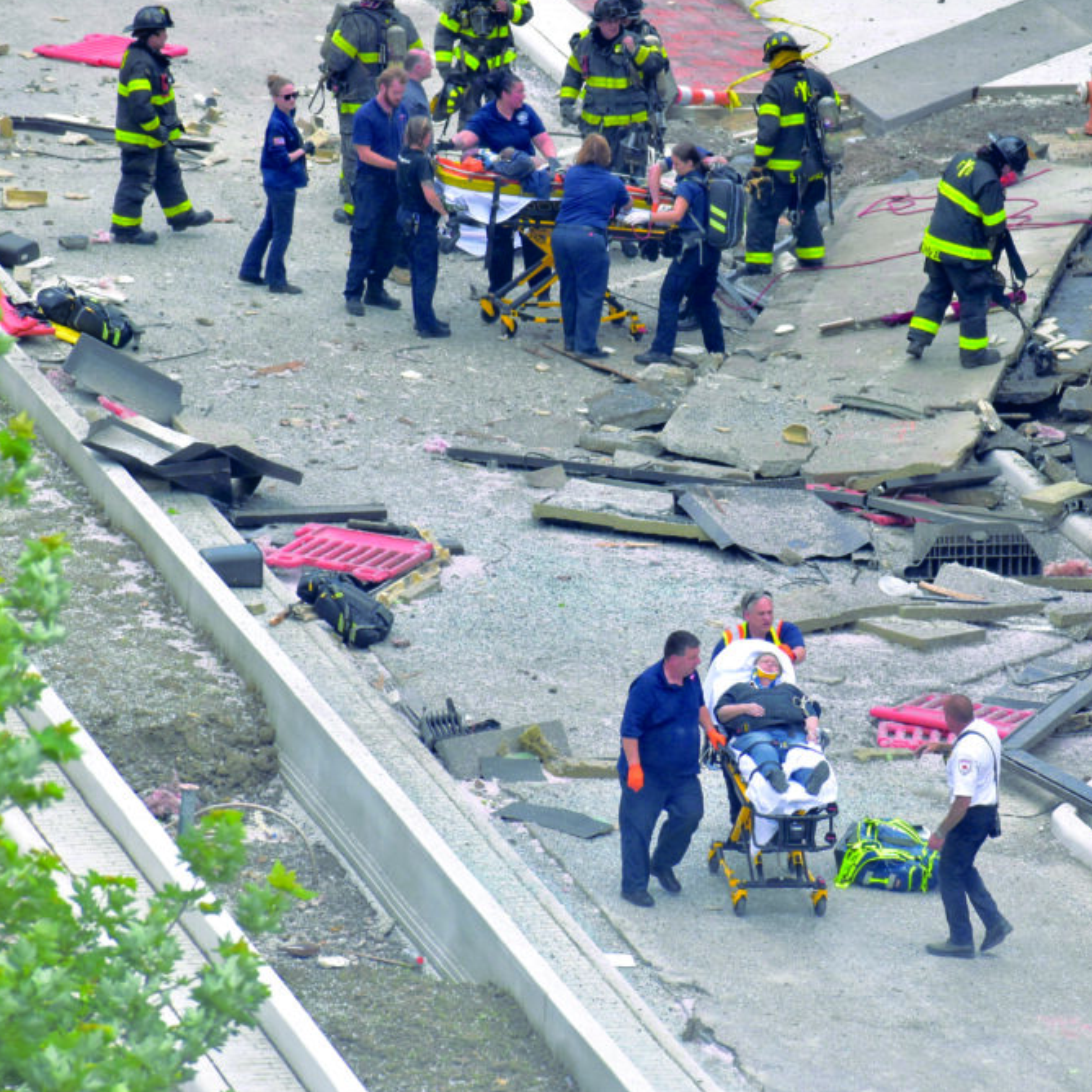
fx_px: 13088
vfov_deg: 4.8
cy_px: 498
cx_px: 668
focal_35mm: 367
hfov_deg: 4.8
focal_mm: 175
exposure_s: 1/640
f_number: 8
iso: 640
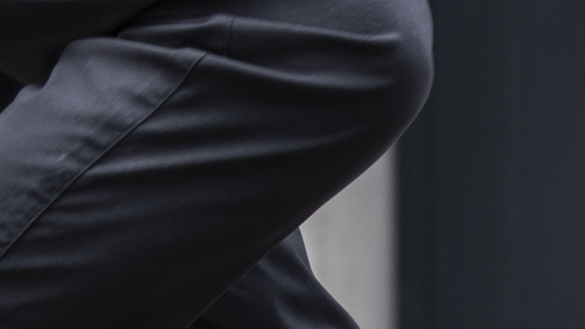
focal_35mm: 322
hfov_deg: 6.6
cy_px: 799
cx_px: 741
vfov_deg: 3.7
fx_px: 4995
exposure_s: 1/500
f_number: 2.8
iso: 160
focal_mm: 44
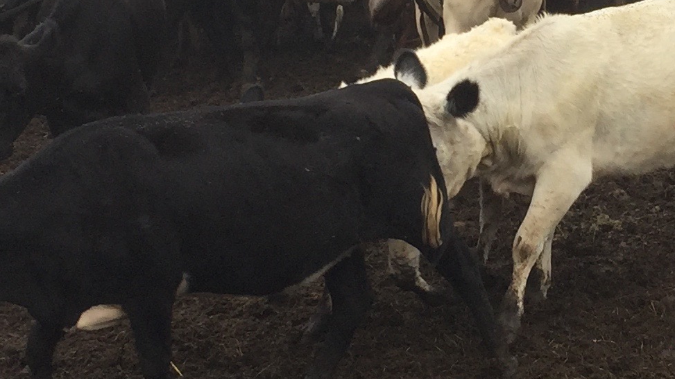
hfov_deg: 20.0
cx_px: 510
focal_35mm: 106
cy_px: 66
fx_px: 1897
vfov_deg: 11.4
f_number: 2.2
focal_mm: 4.15
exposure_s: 1/395
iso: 32
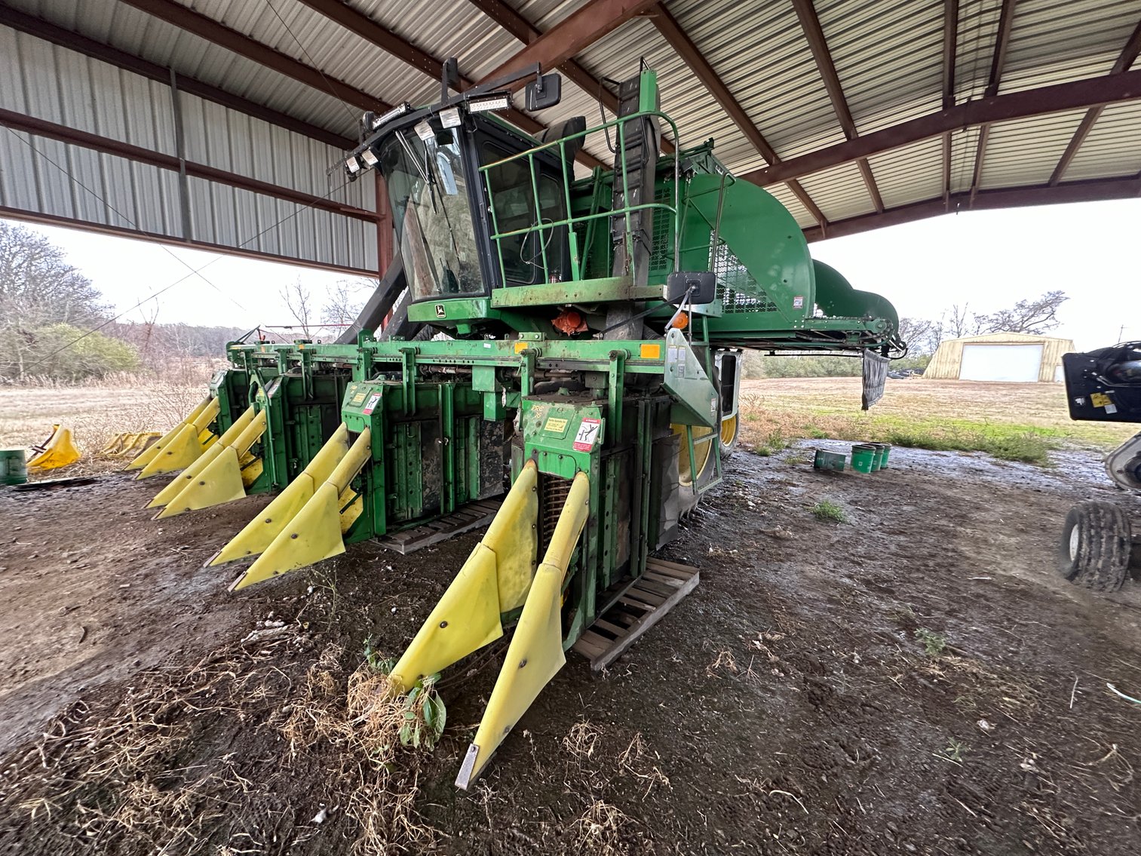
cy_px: 428
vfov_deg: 85.7
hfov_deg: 102.1
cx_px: 570
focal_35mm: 14
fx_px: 461
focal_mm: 2.22
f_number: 2.2
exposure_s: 1/99
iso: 250
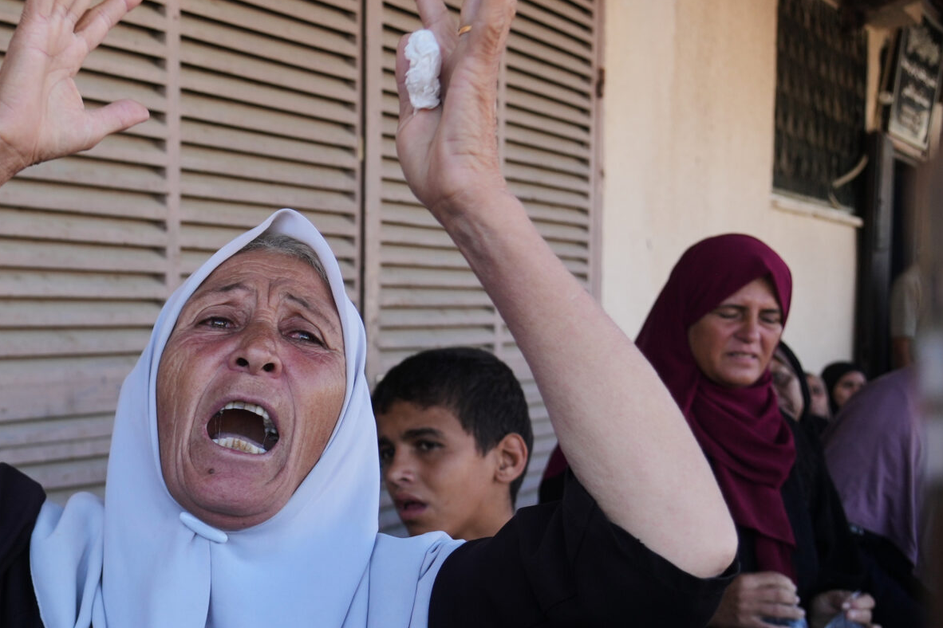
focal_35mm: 52
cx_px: 58
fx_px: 1362
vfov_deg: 25.8
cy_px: 435
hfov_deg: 35.5
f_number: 4
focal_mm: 24
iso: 320
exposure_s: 1/500
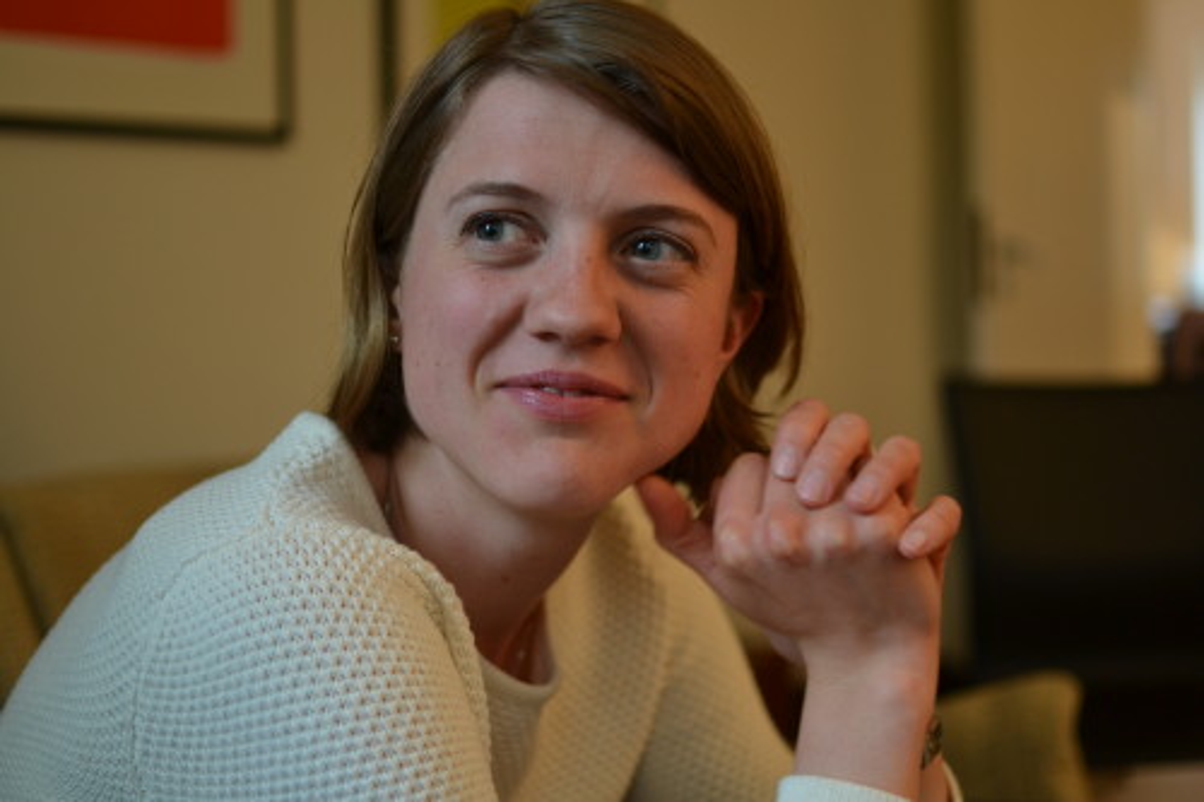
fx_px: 1755
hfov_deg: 37.9
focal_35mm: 52
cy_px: 401
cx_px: 602
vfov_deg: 25.7
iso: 400
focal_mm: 35
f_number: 1.8
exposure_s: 1/60
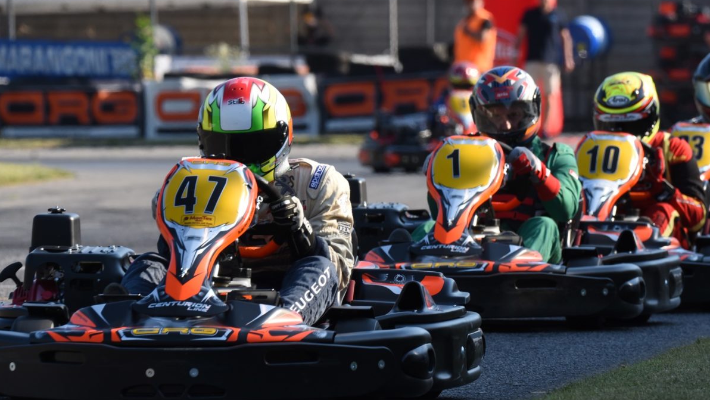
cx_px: 500
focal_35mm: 557
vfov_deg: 2.2
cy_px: 297
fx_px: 10488
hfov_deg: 3.9
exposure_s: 1/500
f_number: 9
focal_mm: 330
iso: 500
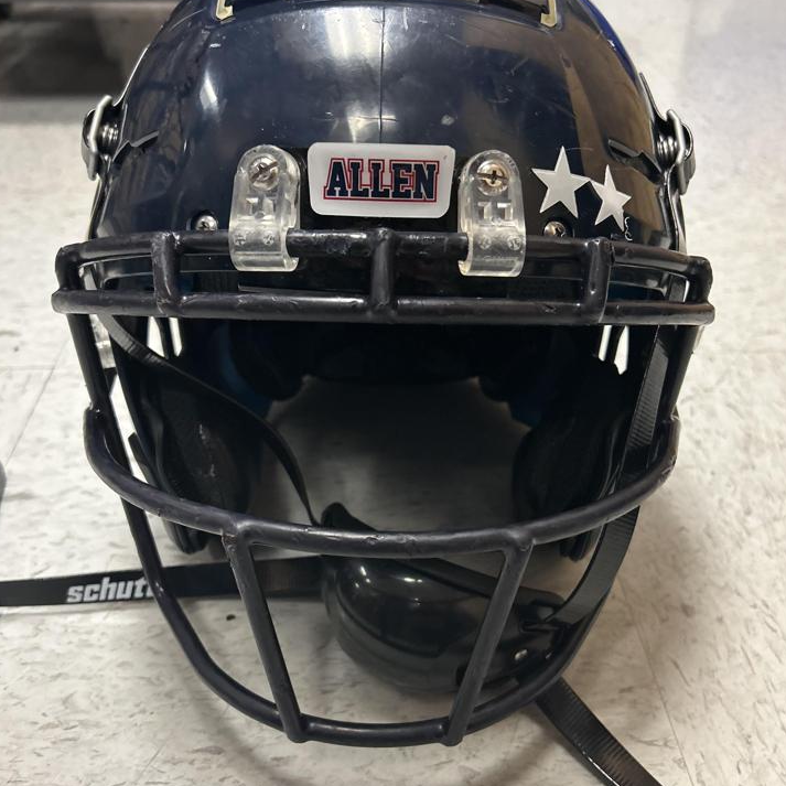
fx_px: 848
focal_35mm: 33
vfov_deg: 49.7
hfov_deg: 49.7
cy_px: 411
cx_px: 413
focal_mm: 5.7
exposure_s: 1/60
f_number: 1.5
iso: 320
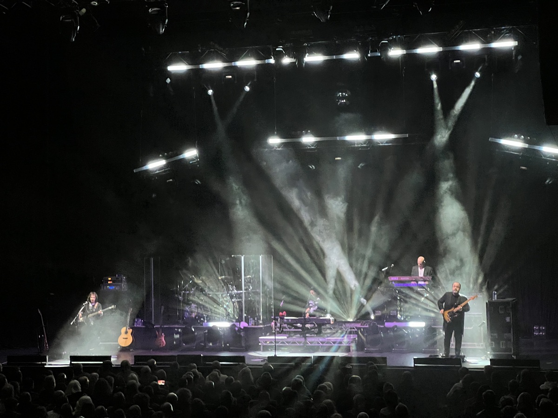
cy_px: 209
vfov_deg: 19.1
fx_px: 1241
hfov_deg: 25.3
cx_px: 279
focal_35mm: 77
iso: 1000
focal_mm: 9
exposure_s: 1/32
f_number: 2.8
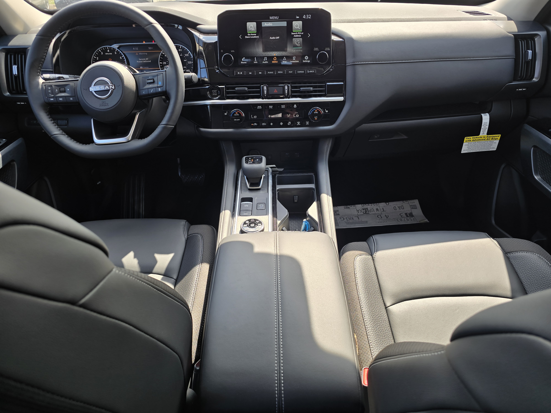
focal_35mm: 23
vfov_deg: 58.9
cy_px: 206
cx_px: 276
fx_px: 366
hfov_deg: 73.9
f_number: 1.7
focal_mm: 6.3
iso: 20
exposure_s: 1/180
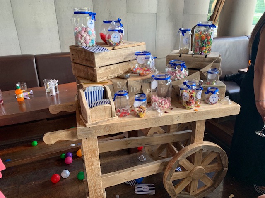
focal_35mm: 26
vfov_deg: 53.1
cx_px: 132
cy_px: 99
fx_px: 199
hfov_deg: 67.3
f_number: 1.8
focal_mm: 4.25
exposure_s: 1/50
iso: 80
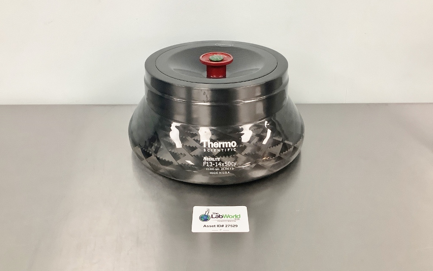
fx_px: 389
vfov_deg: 38.3
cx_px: 217
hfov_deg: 58.1
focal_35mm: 33
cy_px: 119
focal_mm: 3.3
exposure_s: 1/60
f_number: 2.4
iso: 250
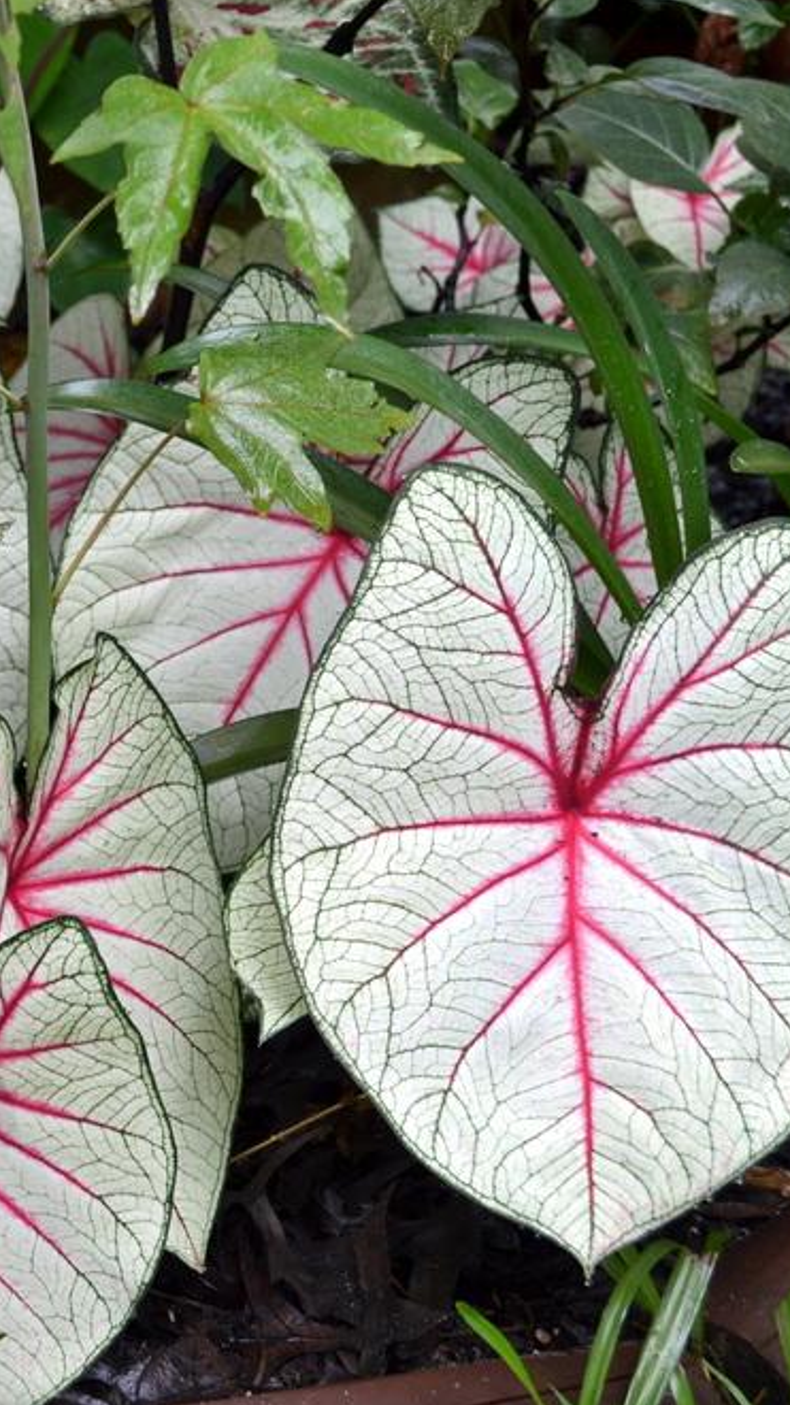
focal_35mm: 81
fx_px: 3018
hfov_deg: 14.5
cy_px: 704
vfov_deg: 26.2
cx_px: -98
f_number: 5.6
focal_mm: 34
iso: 100
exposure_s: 1/15
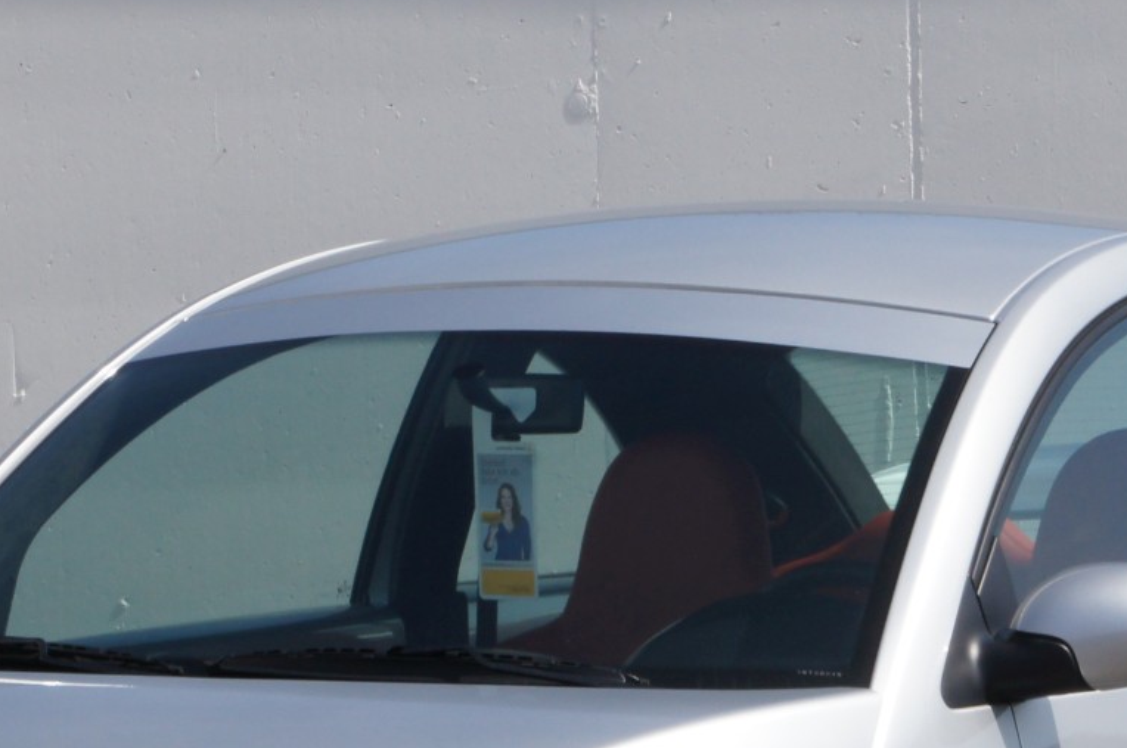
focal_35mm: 264
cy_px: 769
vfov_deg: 5.2
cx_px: 558
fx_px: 8252
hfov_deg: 7.8
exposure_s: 1/160
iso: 400
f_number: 25
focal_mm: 70
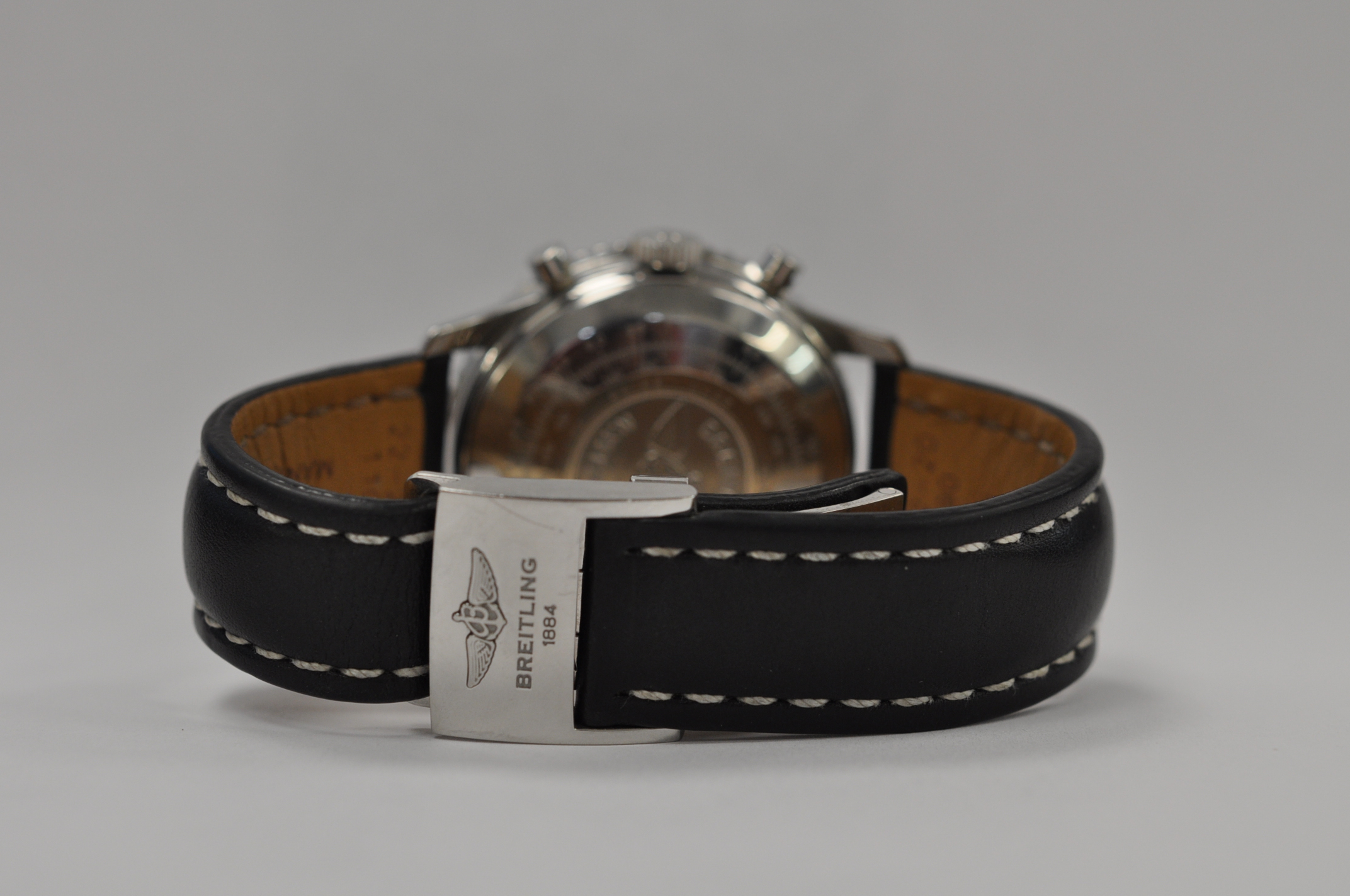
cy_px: 448
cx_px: 675
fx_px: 3371
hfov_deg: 22.6
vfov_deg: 15.2
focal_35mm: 90
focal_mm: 60
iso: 450
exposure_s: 1/125
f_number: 5.6
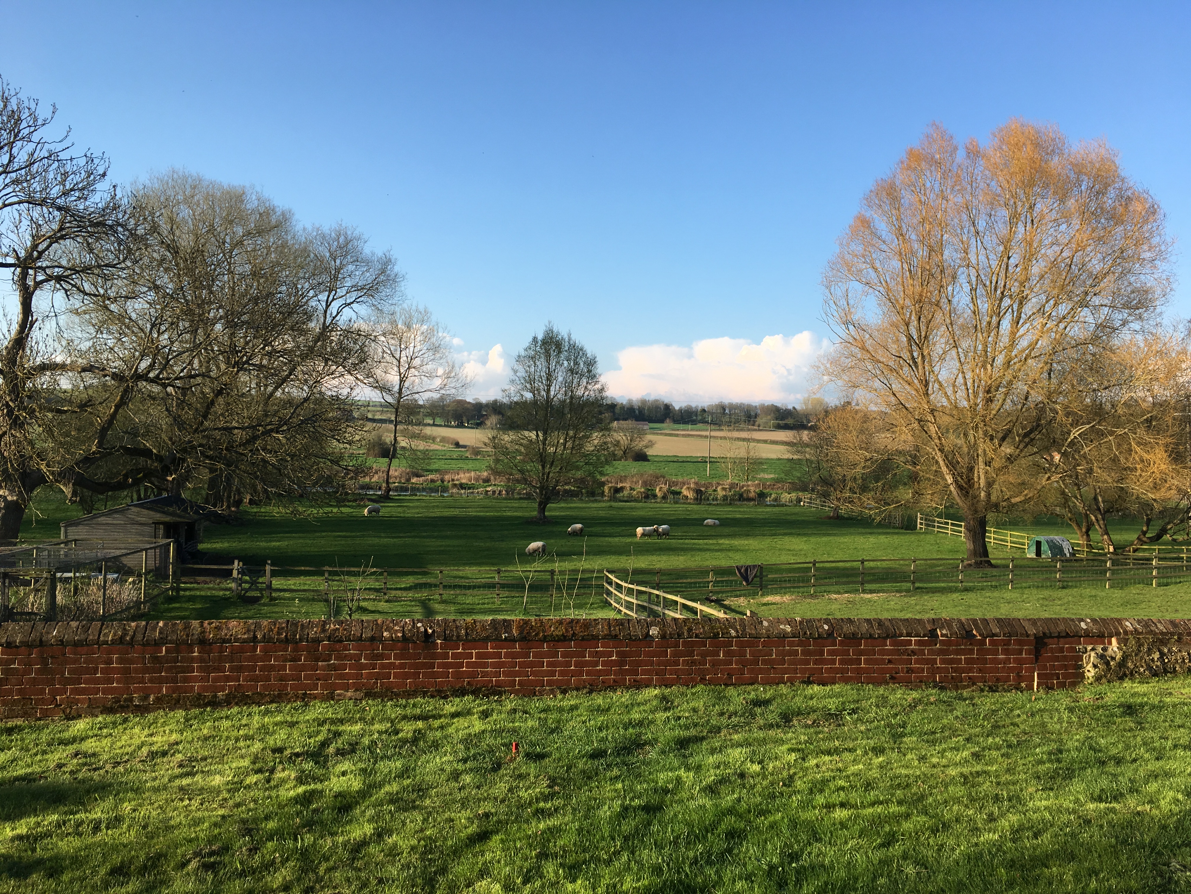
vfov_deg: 48.2
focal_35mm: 29
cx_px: 596
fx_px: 998
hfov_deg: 61.7
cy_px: 447
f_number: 2.2
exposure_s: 1/732
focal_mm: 4.15
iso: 25
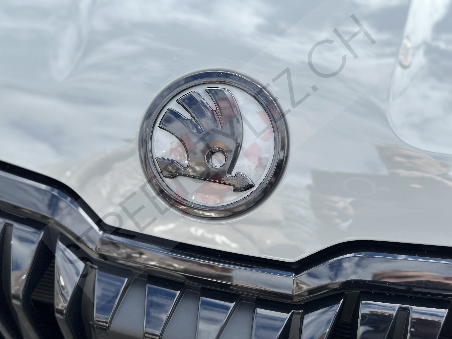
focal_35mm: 48
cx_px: 226
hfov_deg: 39.7
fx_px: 627
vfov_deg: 30.3
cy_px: 170
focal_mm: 6.86
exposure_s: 1/2070
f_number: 1.78
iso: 80
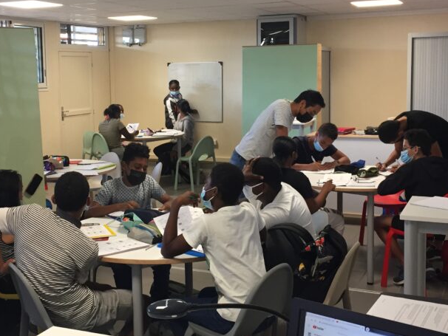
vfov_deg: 29.7
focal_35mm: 49
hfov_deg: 38.8
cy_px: 146
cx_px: 194
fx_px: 634
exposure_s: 1/33
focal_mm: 4.15
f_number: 2.2
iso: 50
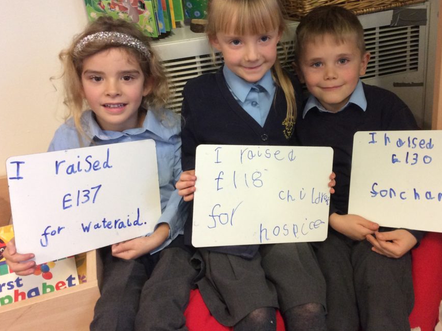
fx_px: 485
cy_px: 137
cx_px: 261
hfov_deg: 48.7
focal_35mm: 38
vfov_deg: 37.6
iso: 160
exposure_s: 1/25
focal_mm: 3.3
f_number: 2.4
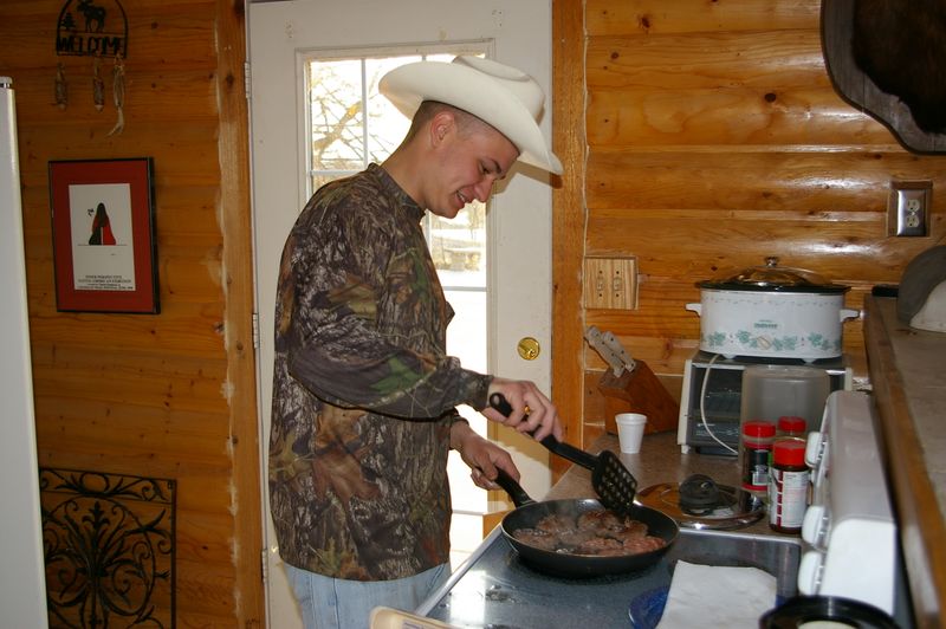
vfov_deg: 34.2
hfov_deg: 49.6
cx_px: 473
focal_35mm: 39
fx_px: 1024
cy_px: 314
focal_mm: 26
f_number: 4
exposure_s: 1/60
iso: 200
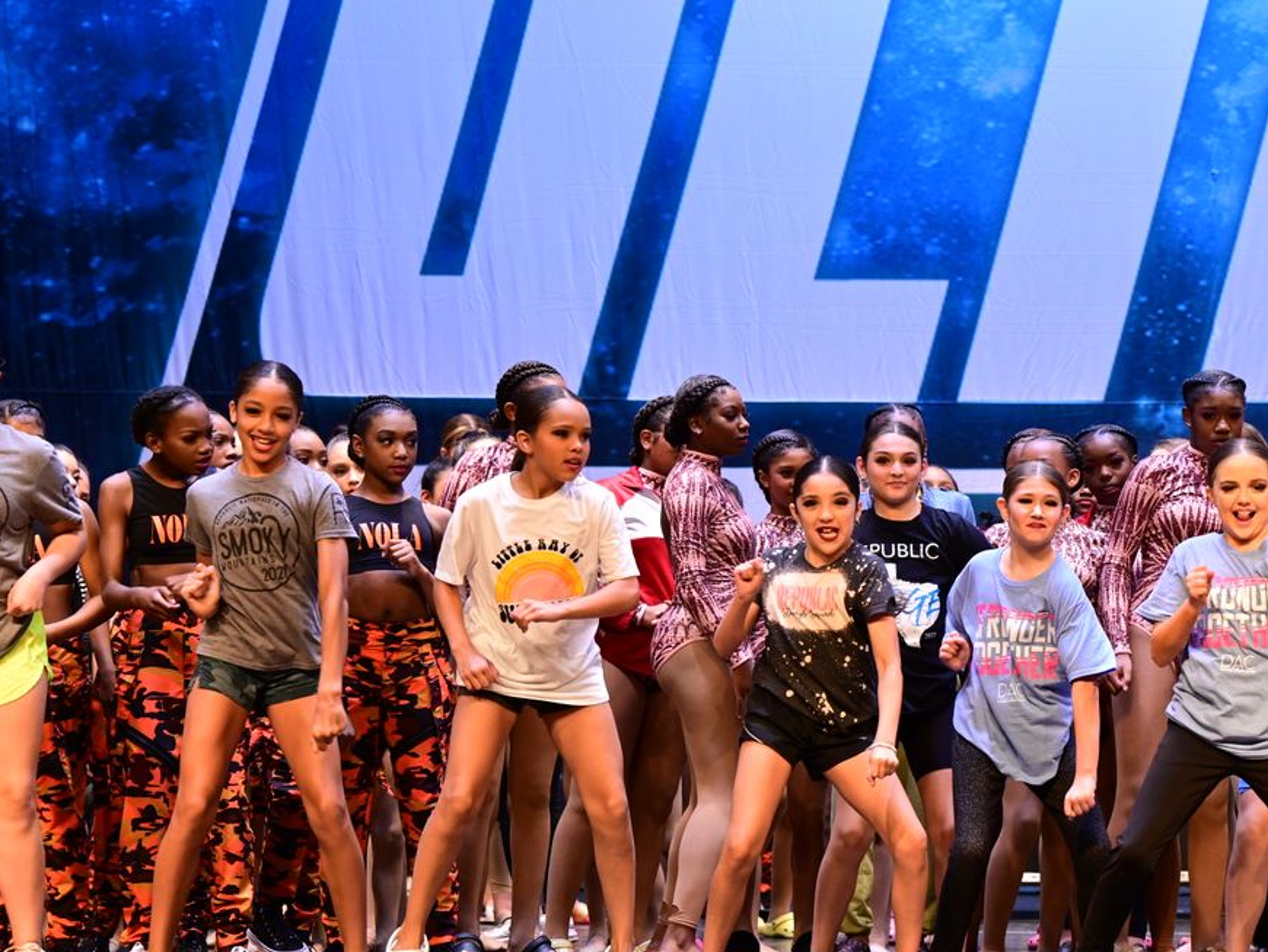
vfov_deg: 12.8
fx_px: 4250
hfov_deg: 16.8
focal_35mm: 116
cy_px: 589
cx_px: 1076
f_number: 4
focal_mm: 70
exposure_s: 1/640
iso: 2500
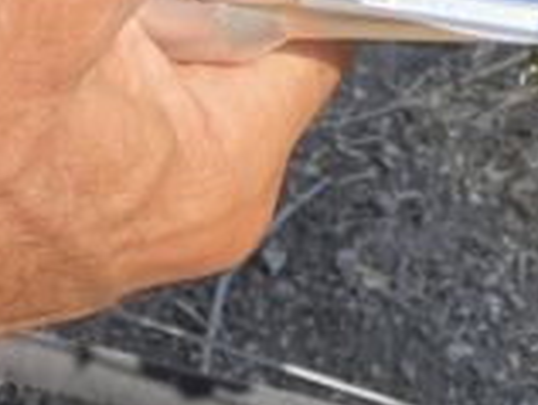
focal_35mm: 197
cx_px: 804
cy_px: -670
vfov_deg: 7.0
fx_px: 3066
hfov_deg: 9.7
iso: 32
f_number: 1.8
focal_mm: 4.25
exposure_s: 1/782
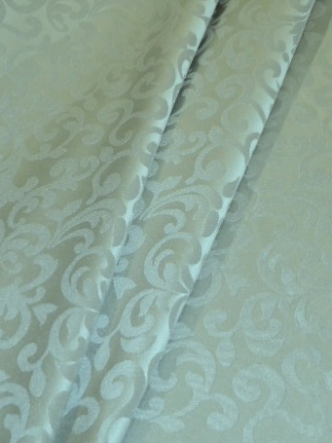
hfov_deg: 19.4
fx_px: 972
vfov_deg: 25.6
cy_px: 169
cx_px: 146
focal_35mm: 76
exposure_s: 1/60
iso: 400
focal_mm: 9.6
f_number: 4.9
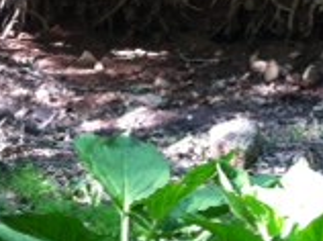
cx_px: 491
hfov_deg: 13.1
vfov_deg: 10.0
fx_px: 1323
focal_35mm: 142
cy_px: -143
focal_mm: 3.85
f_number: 2.8
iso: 100
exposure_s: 1/30
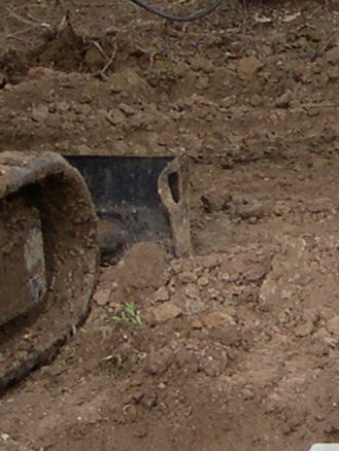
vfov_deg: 10.0
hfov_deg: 7.3
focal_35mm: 197
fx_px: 2570
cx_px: 658
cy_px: 231
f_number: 2.8
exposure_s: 1/168
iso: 100
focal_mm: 8
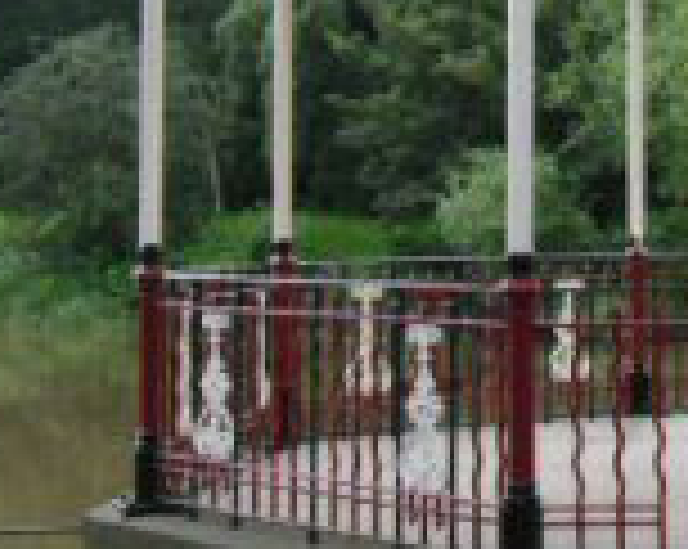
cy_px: 43
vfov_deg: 13.3
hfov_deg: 15.9
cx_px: 877
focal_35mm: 115
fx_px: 2339
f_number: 3.1
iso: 200
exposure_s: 1/50
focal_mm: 6.3
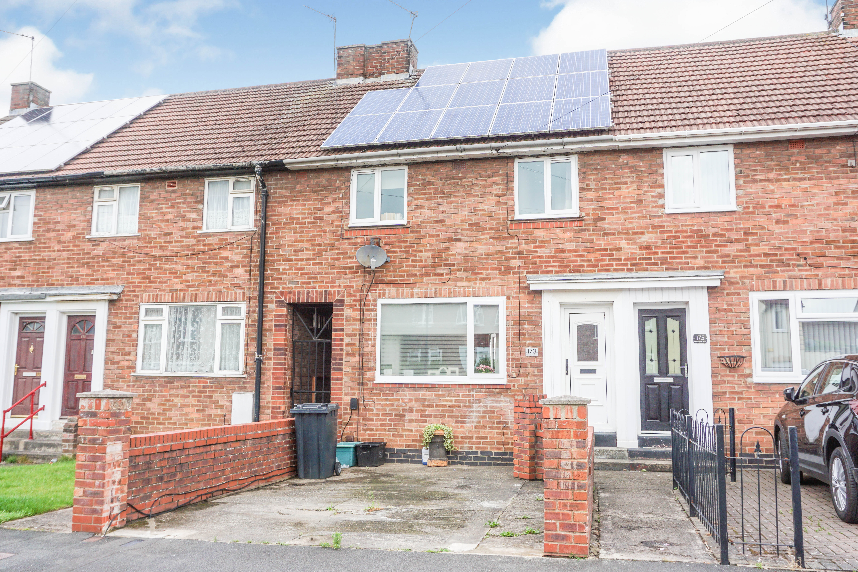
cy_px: 286
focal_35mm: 30
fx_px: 715
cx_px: 429
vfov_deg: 43.6
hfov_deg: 61.9
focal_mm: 20
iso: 100
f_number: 9
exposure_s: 1/100
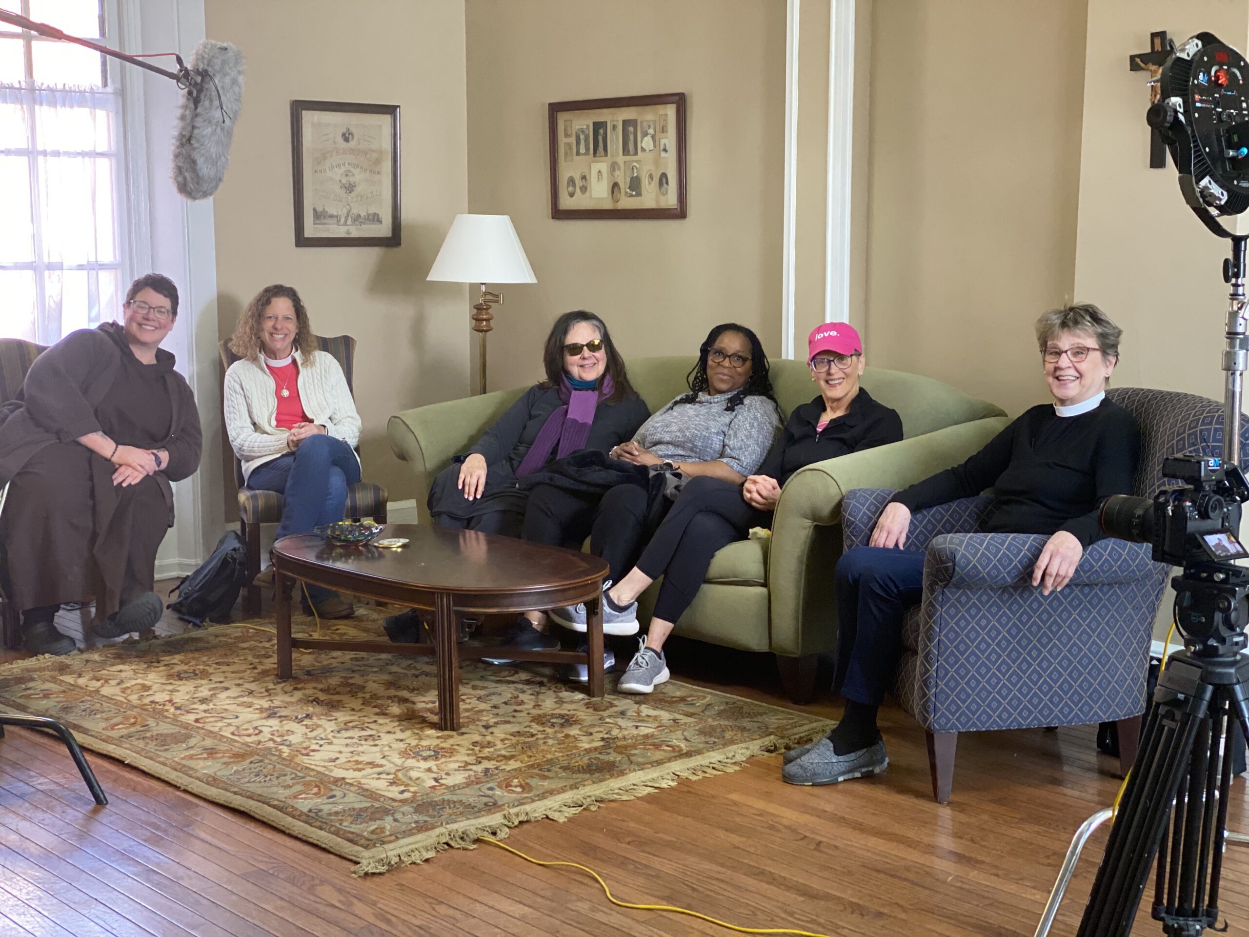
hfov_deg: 36.8
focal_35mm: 52
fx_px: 1876
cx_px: 624
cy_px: 468
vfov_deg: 28.0
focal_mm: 6
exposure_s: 1/40
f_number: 2
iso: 125
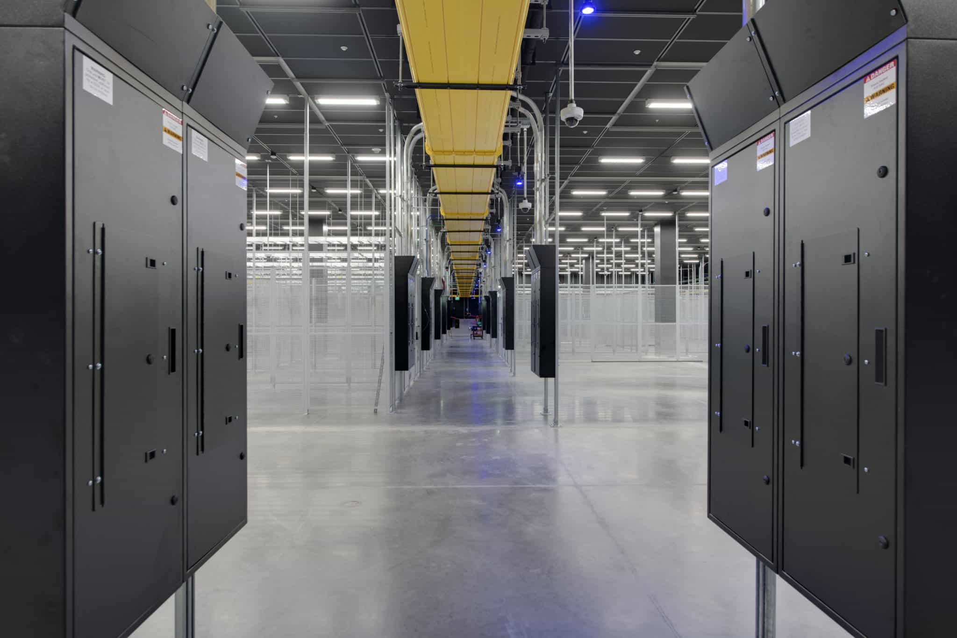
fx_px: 558
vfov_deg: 59.5
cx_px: 478
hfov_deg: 81.2
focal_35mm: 21
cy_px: 319
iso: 400
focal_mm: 21
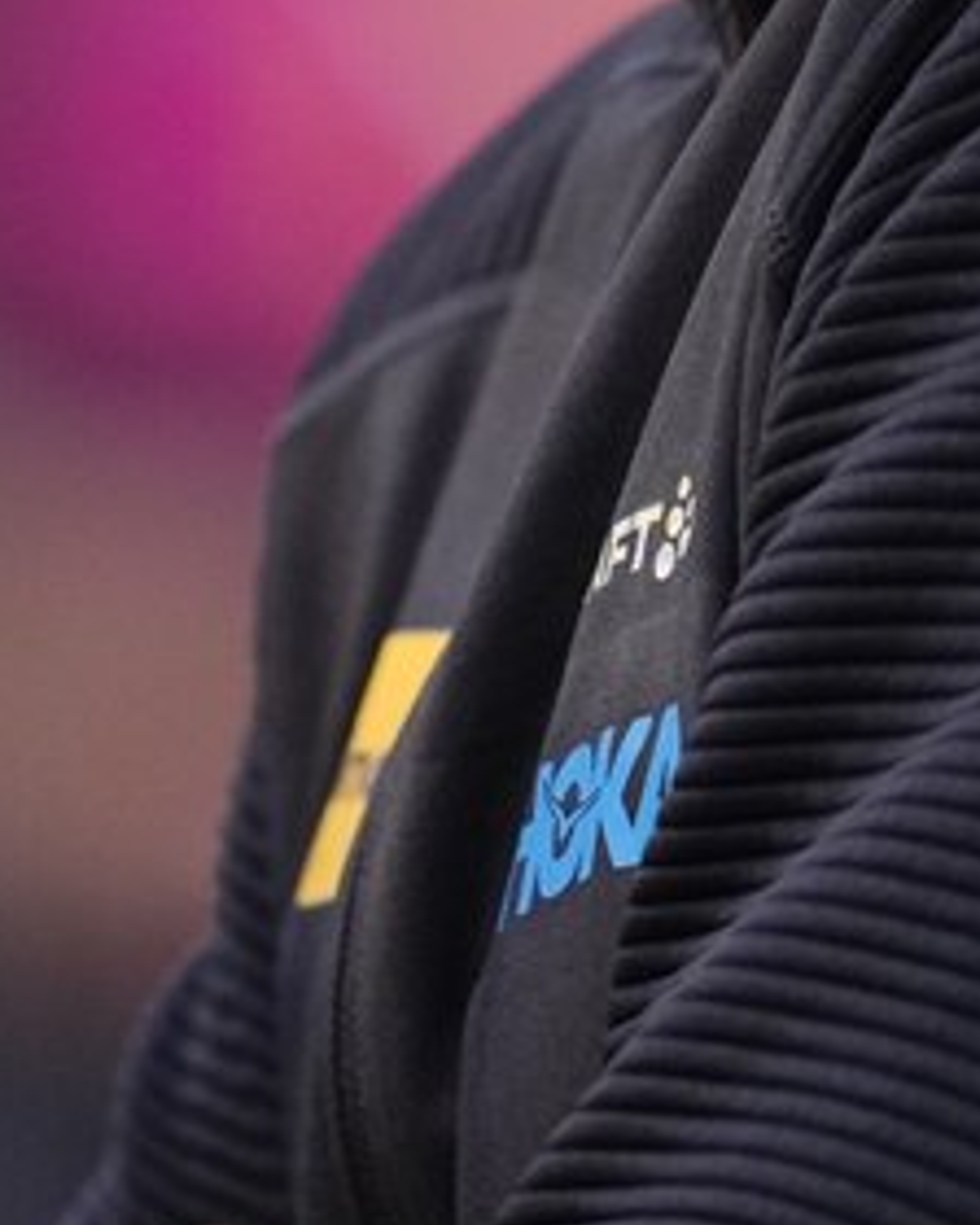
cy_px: -871
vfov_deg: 1.0
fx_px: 72837
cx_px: -381
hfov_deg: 0.8
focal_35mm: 2009
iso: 1250
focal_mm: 400
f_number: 2.8
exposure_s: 1/400
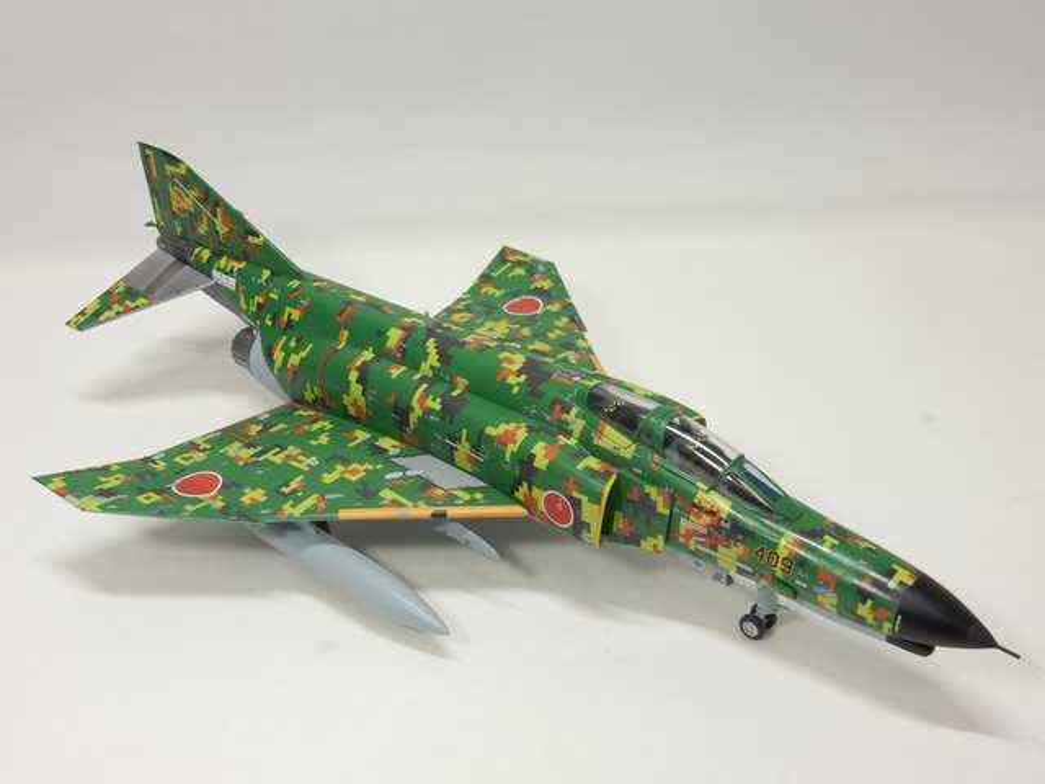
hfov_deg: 43.9
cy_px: 392
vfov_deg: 33.6
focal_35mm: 43
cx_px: 522
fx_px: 1298
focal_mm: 7.6
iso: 125
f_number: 4.2
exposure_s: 1/60
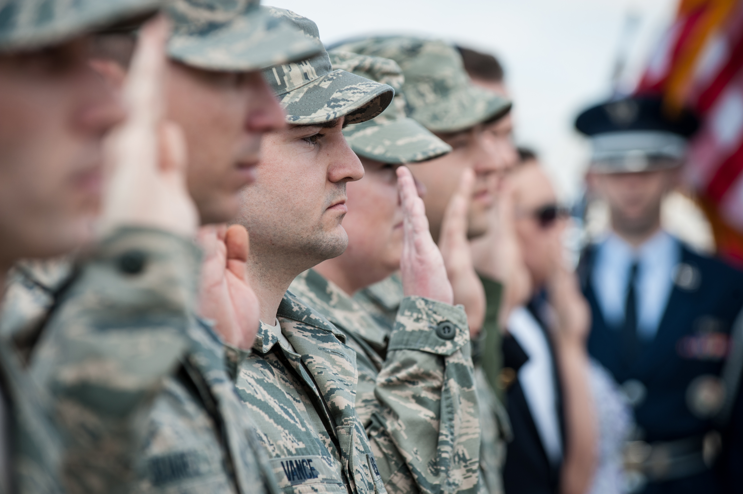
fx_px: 4125
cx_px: 372
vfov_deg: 6.9
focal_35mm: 200
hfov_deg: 10.3
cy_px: 247
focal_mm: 200
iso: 200
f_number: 5.6
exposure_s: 1/400
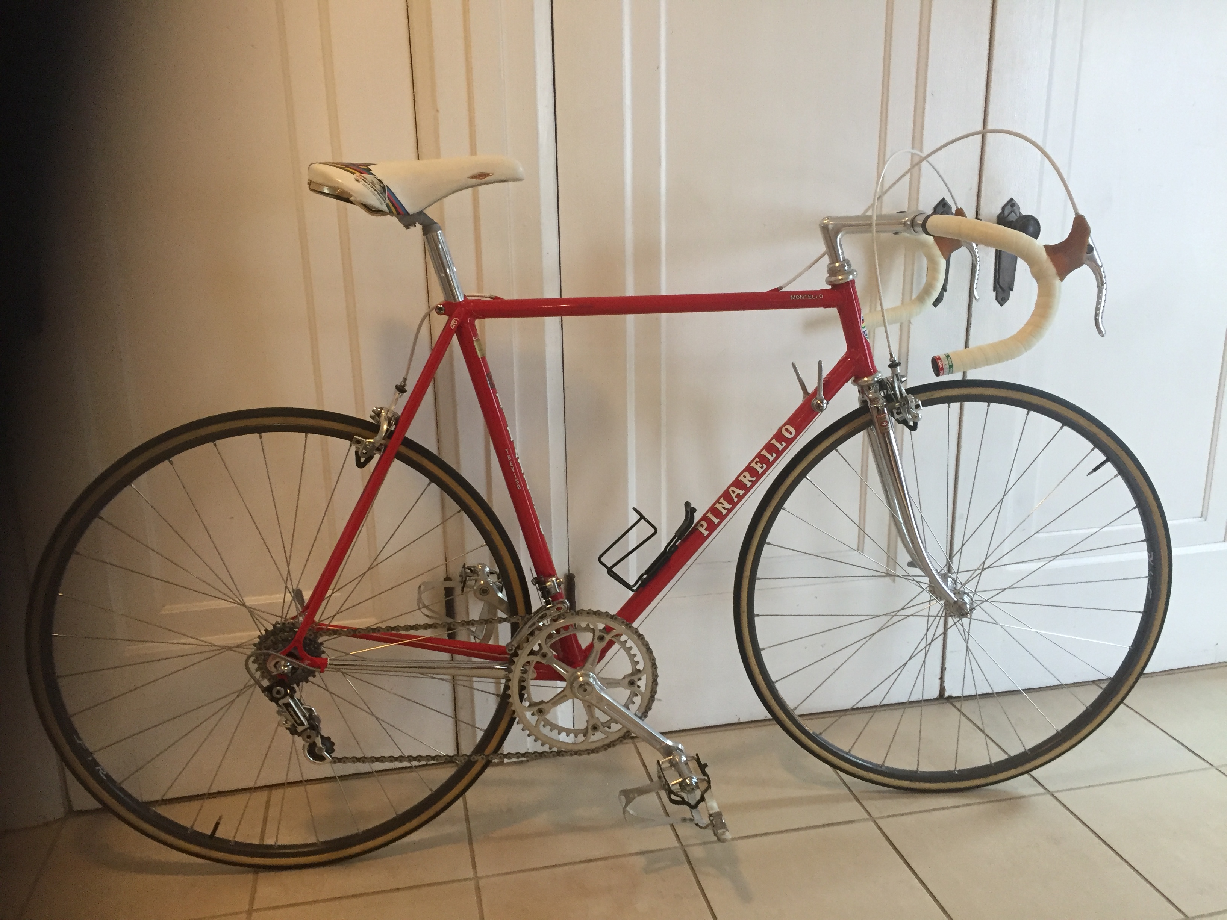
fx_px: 1028
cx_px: 614
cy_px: 460
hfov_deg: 61.7
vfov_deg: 48.2
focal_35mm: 29
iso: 125
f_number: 2.2
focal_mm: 4.15
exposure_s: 1/30
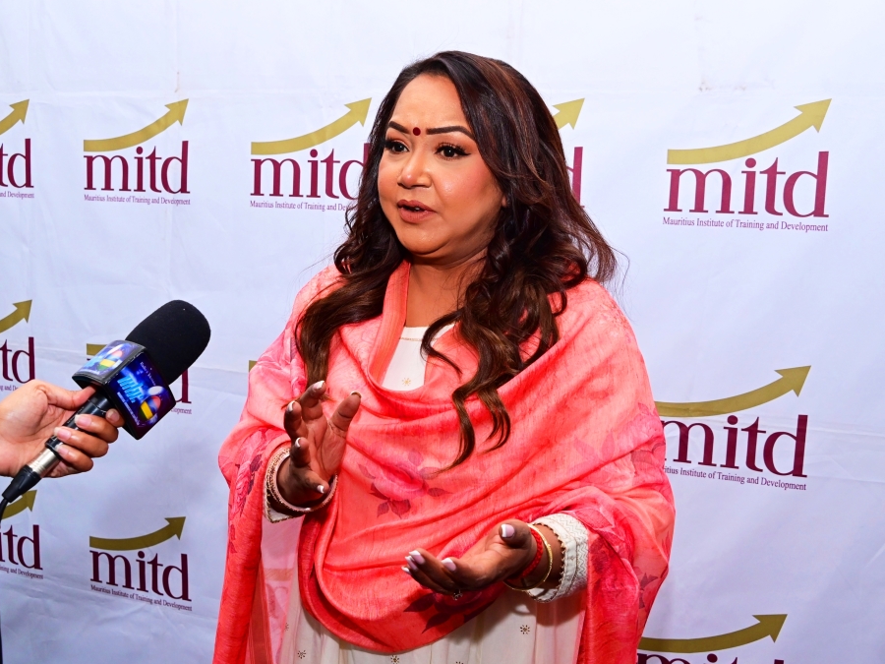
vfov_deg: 40.7
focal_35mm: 35
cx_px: 452
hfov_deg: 52.6
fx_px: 895
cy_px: 331
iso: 2000
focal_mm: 32
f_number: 8
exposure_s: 1/200
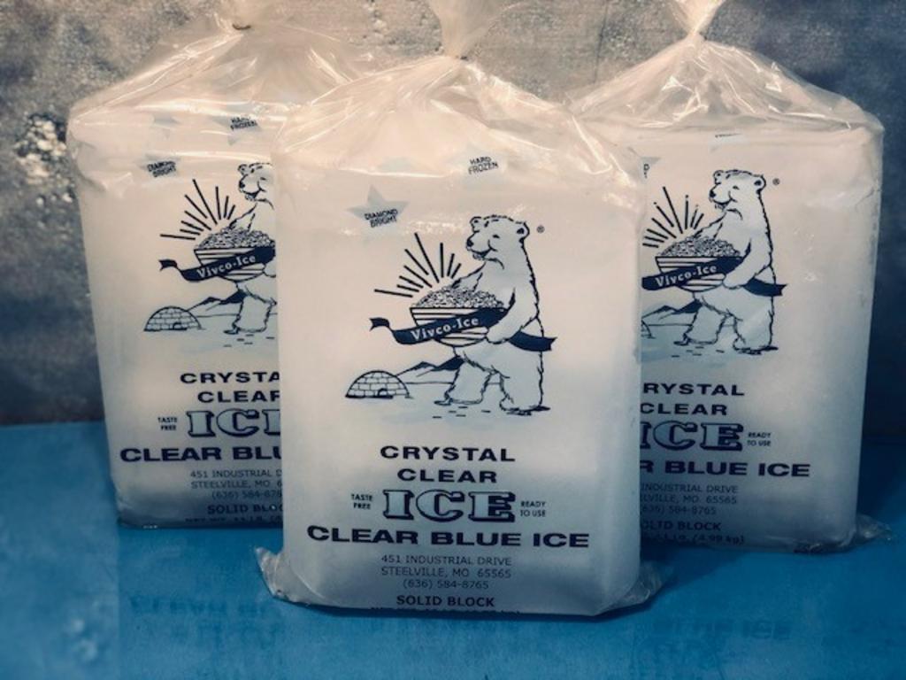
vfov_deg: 28.0
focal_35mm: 52
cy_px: 340
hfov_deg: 36.8
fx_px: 1361
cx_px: 453
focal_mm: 6
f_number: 2.4
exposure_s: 1/30
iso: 125
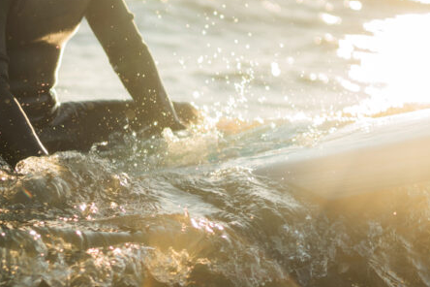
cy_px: 105
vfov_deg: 13.5
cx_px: 126
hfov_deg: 20.1
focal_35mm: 101
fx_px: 1206
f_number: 2
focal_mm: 35
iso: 100
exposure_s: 1/1600
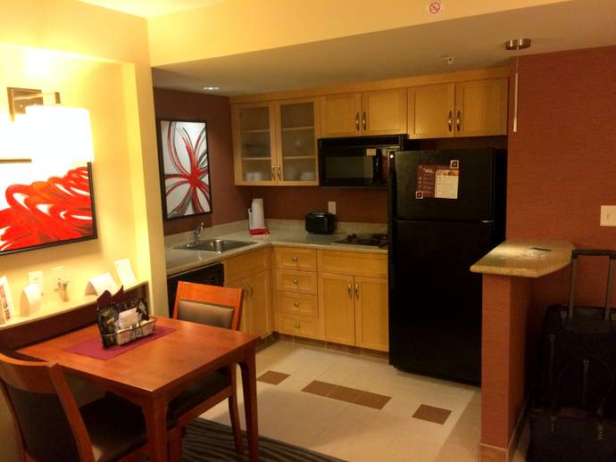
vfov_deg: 48.3
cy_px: 231
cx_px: 308
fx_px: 516
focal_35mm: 29
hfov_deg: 61.6
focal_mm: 4.15
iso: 250
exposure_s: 1/30
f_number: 2.2
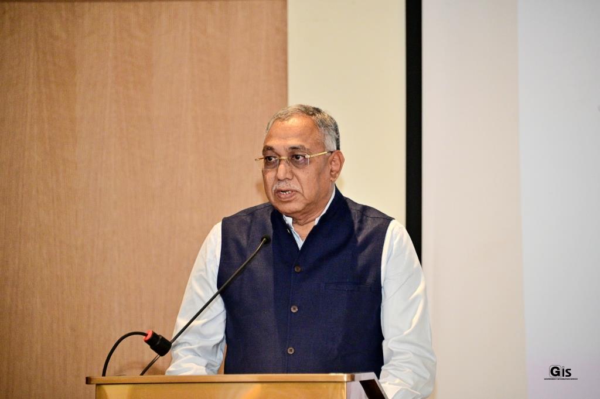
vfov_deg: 5.5
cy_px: 200
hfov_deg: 8.2
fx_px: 4163
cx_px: 300
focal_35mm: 250
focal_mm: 250
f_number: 5.6
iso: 4000
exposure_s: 1/200
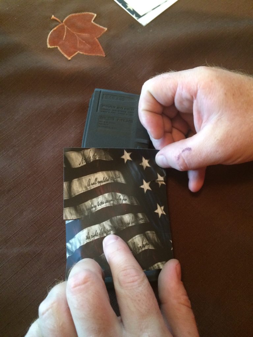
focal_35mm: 29
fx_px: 283
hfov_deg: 48.2
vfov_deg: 61.7
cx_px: 126
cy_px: 168
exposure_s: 1/20
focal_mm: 4.15
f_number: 2.2
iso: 250
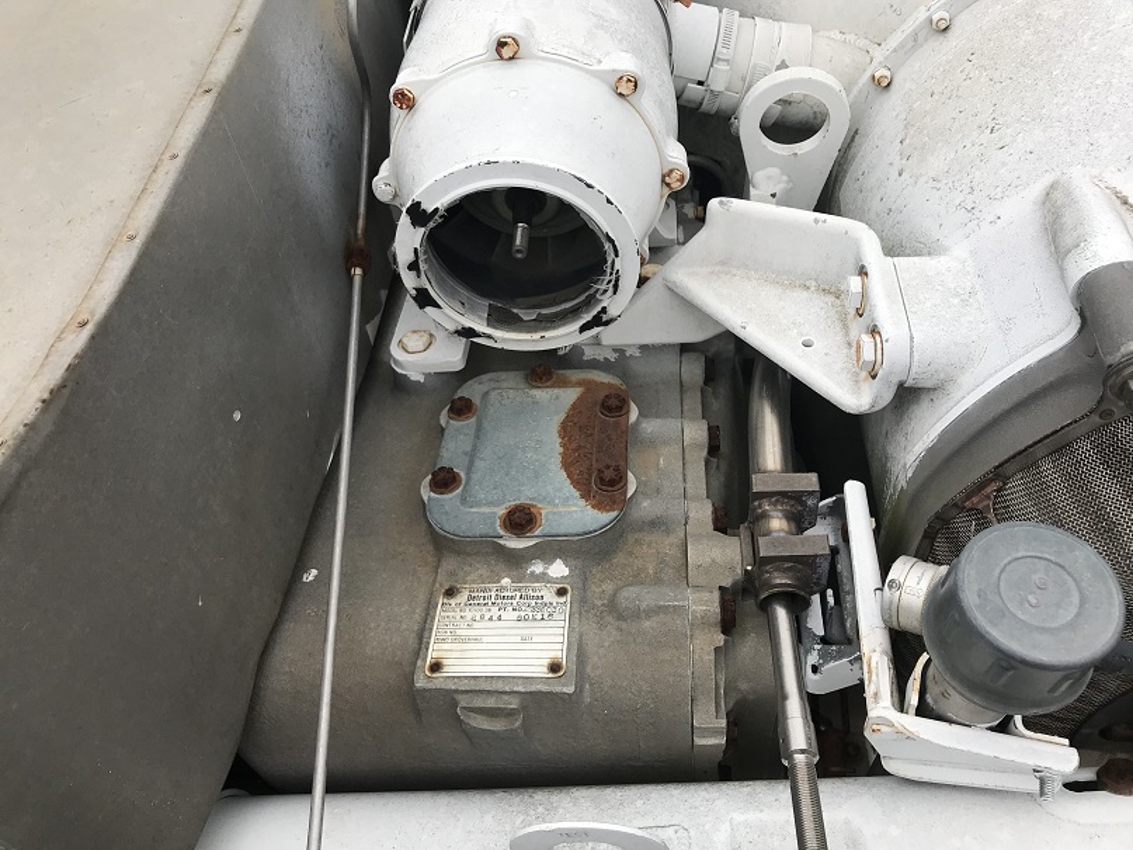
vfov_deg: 49.7
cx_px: 566
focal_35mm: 28
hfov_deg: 63.5
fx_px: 916
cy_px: 425
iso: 20
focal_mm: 3.99
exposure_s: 1/1408
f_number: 1.8
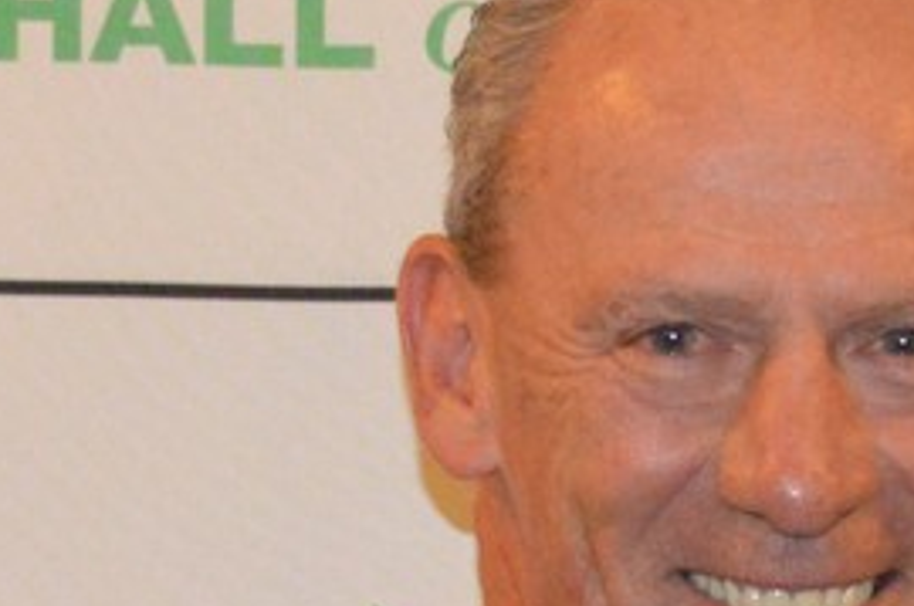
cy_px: 1263
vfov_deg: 4.7
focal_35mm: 289
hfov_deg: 7.1
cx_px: 1266
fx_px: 7324
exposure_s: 1/60
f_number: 4.8
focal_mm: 32
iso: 3200
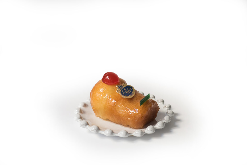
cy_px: 82
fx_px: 412
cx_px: 124
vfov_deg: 22.6
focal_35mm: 60
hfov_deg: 33.4
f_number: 6.3
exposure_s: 1/320
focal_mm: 60
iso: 1000
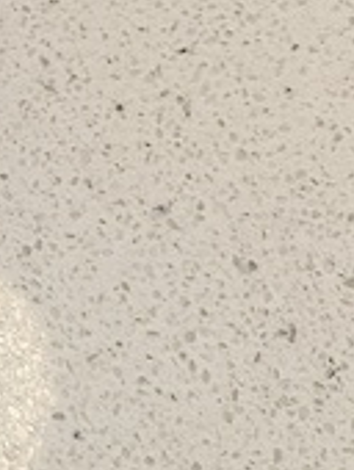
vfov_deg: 17.2
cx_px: -404
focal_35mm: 113
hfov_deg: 11.5
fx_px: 1537
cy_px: 86
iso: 434
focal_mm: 6.81
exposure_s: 1/120
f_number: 1.85
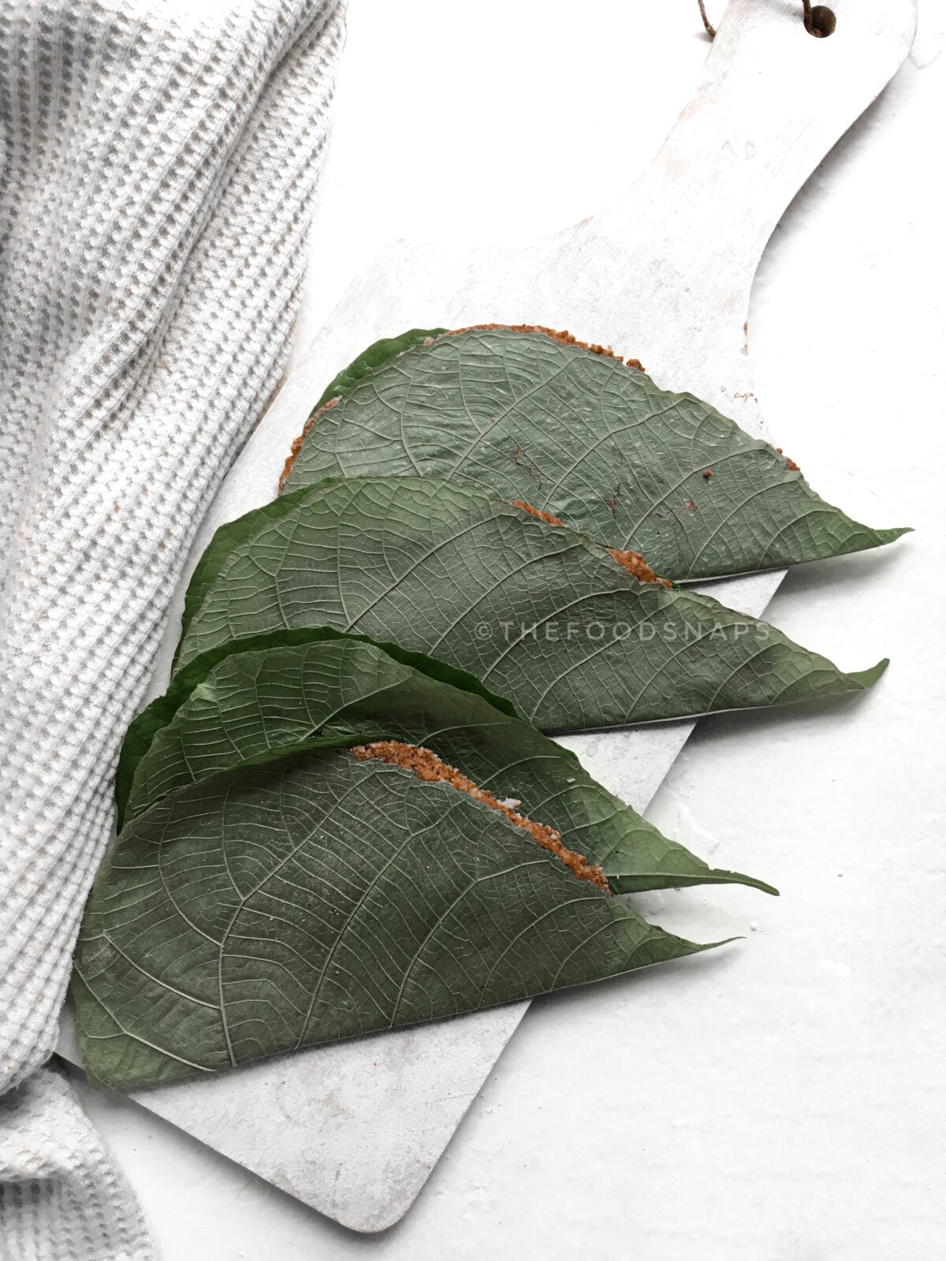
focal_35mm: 29
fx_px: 1057
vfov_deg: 61.7
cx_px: 473
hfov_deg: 48.2
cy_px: 630
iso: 32
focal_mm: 4.15
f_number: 2.2
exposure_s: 1/35
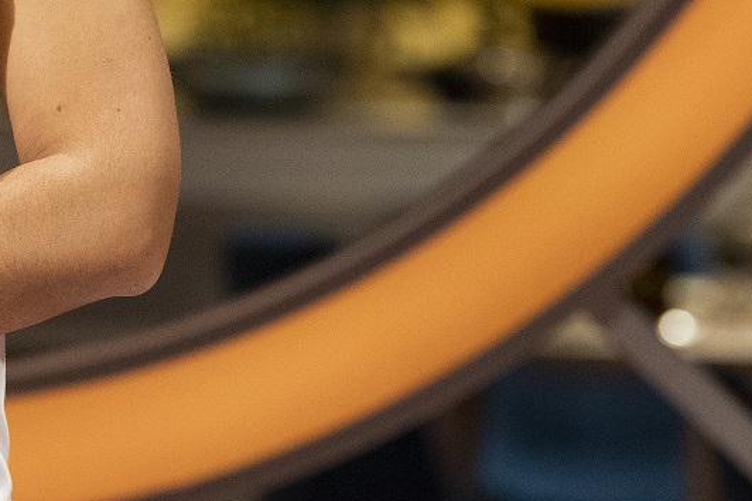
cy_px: -308
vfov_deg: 2.6
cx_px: -315
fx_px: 10844
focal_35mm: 519
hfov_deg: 4.0
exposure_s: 1/200
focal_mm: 150
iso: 2500
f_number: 5.6
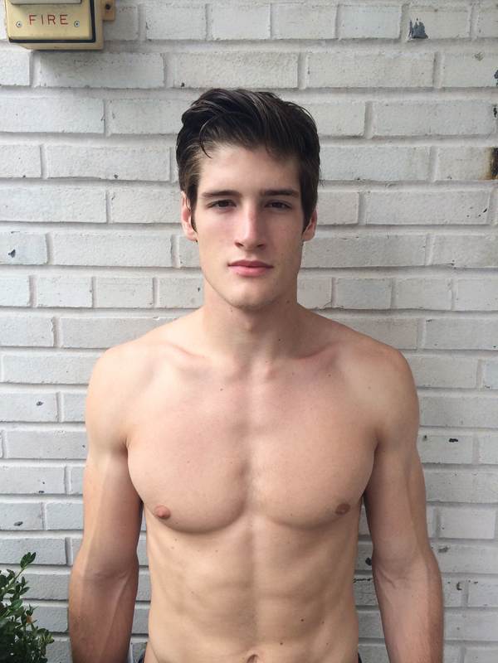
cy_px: 332
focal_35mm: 30
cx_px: 249
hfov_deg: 46.8
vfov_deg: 60.0
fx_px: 575
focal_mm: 4.12
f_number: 2.2
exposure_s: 1/345
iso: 32
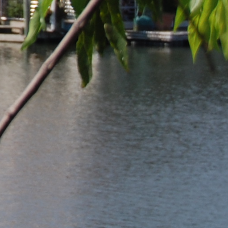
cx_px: -440
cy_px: -202
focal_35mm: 412
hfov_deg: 4.1
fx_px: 3074
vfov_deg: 4.2
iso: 200
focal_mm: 55
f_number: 9
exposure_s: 1/320
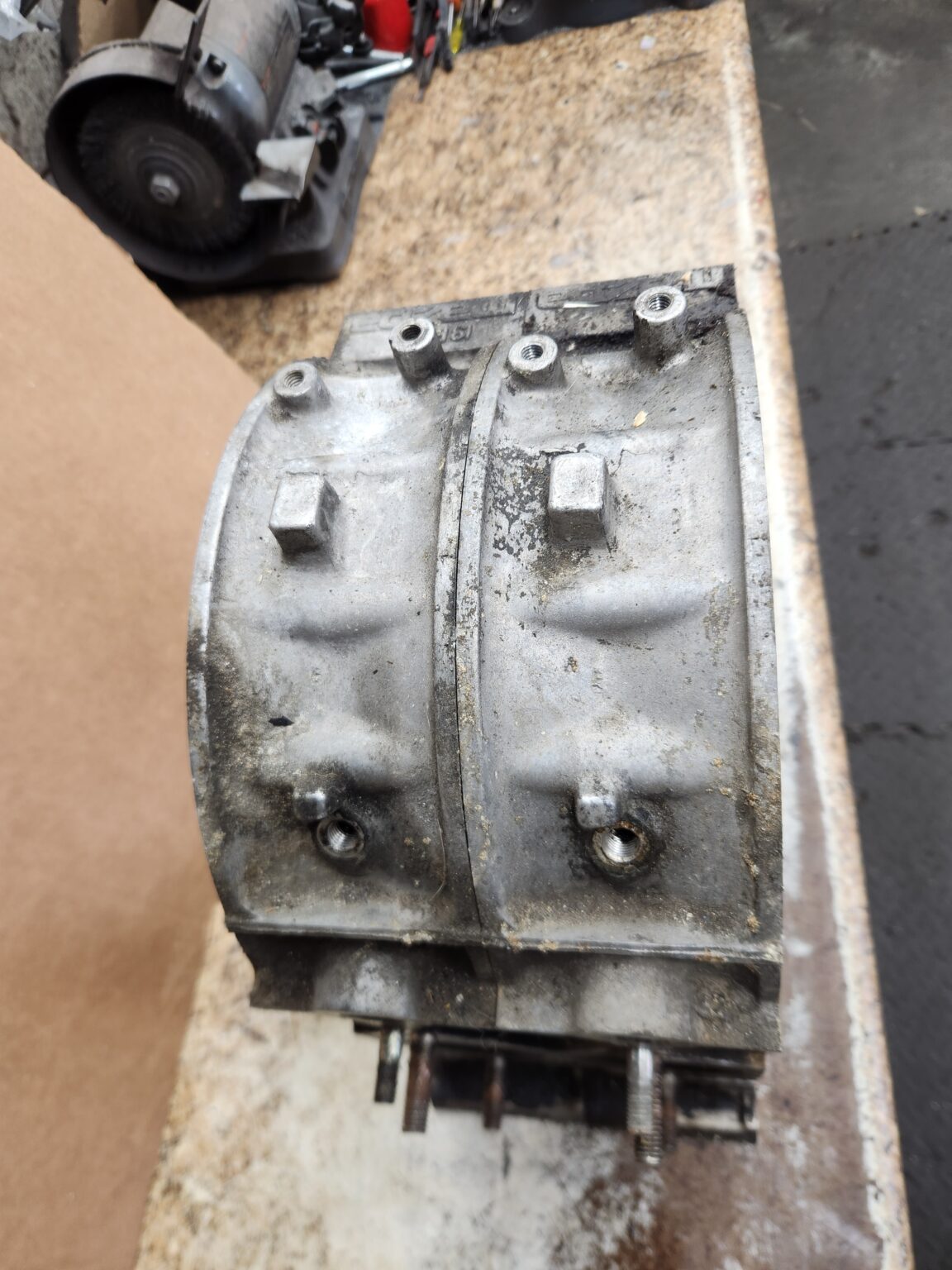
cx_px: 476
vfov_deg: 73.9
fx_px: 843
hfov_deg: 58.9
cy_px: 635
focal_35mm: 23
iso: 80
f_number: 1.8
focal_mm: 5.4
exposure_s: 1/120
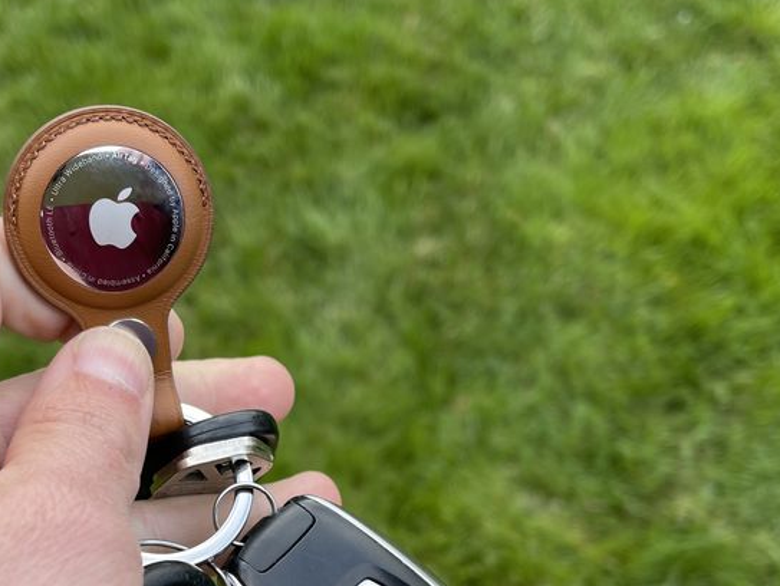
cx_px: 286
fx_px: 1105
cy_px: 471
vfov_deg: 29.0
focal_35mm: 49
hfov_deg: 38.6
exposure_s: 1/154
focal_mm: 5.1
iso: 32
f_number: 1.6
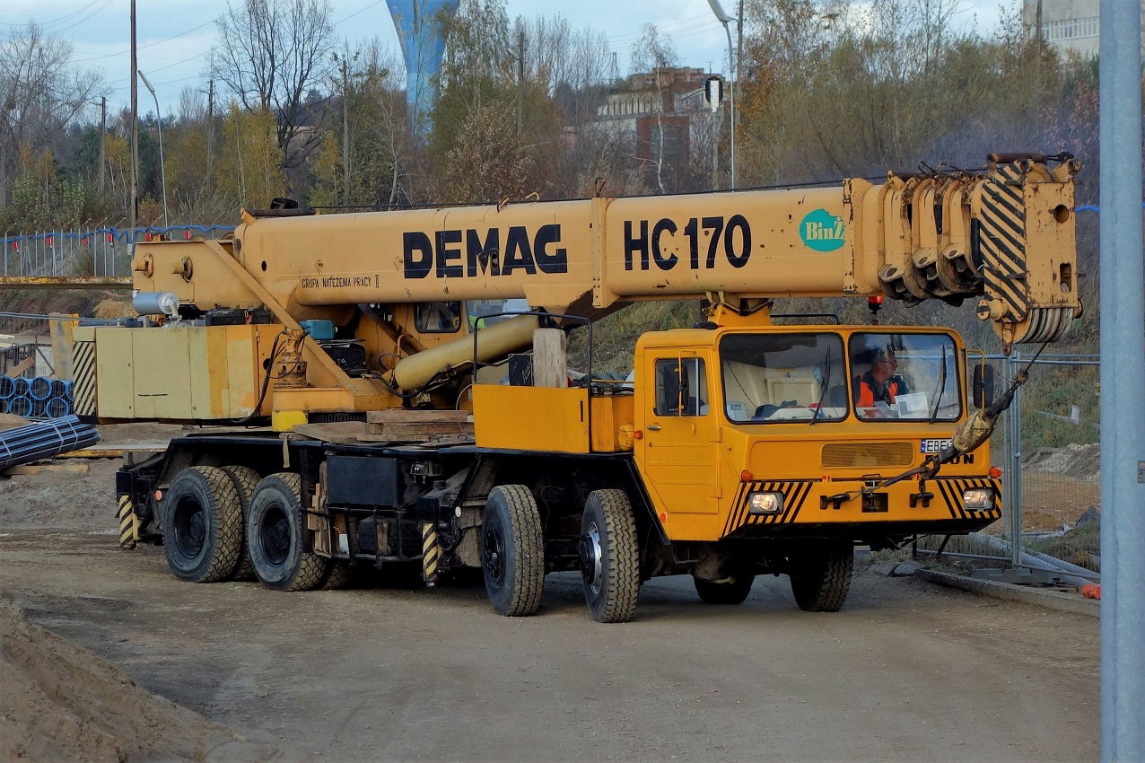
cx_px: 572
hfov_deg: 20.4
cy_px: 382
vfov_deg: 13.7
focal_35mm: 100
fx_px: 3180
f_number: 5.6
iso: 125
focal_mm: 37.1
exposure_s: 1/320
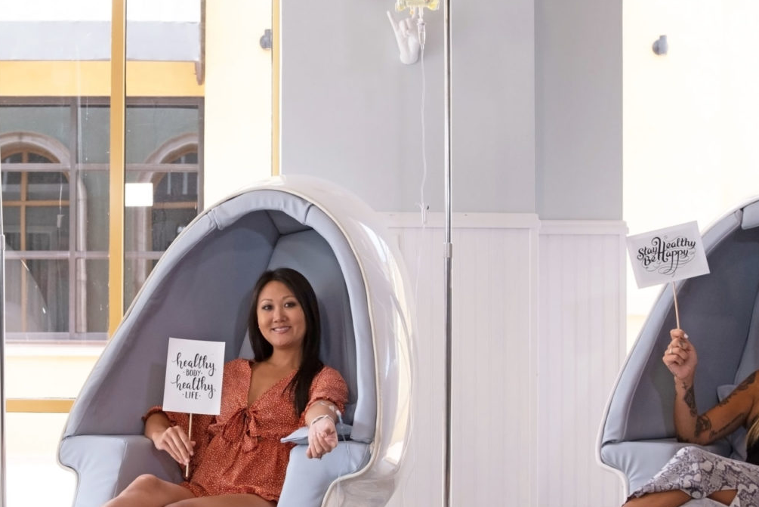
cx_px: 256
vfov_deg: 24.5
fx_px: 1160
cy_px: 337
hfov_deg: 35.9
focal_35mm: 55
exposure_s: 1/200
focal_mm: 18
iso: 400
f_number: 2.5
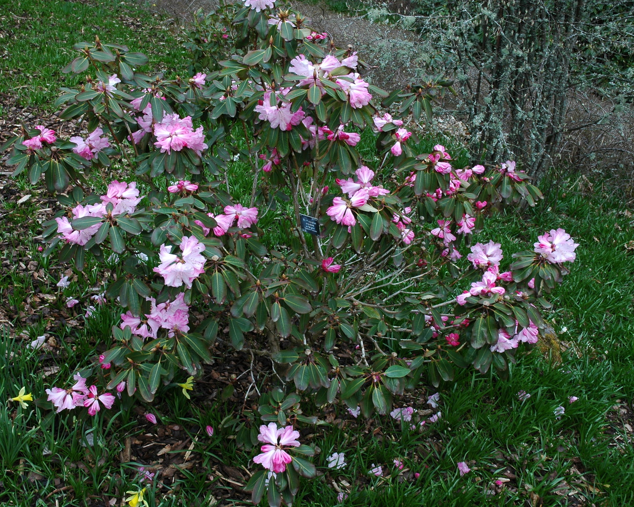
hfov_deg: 43.3
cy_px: 254
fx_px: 799
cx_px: 290
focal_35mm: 43
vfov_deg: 35.2
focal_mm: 25
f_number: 9
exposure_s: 1/80
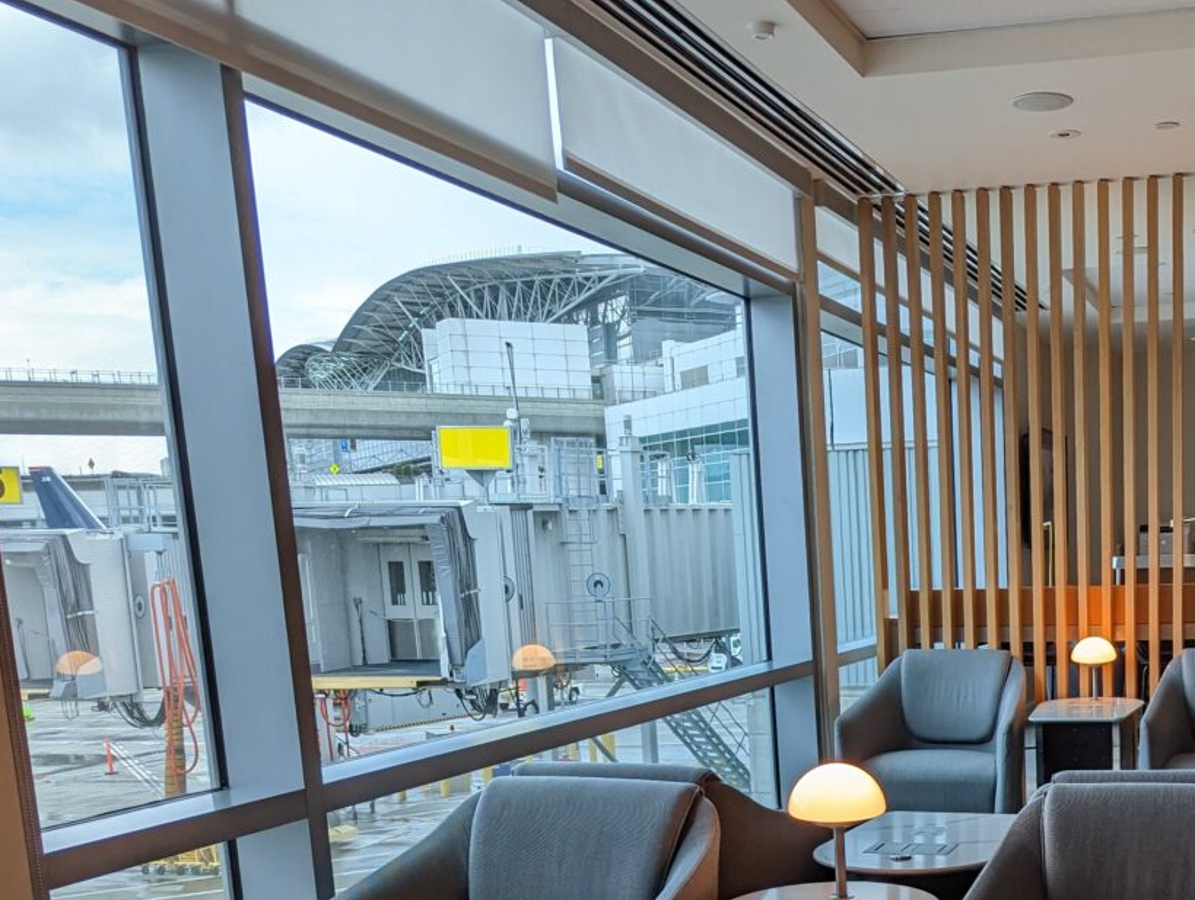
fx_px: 1556
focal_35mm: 45
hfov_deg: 40.2
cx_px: 964
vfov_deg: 30.8
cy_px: 807
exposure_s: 1/354
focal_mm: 6.81
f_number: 1.85
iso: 41
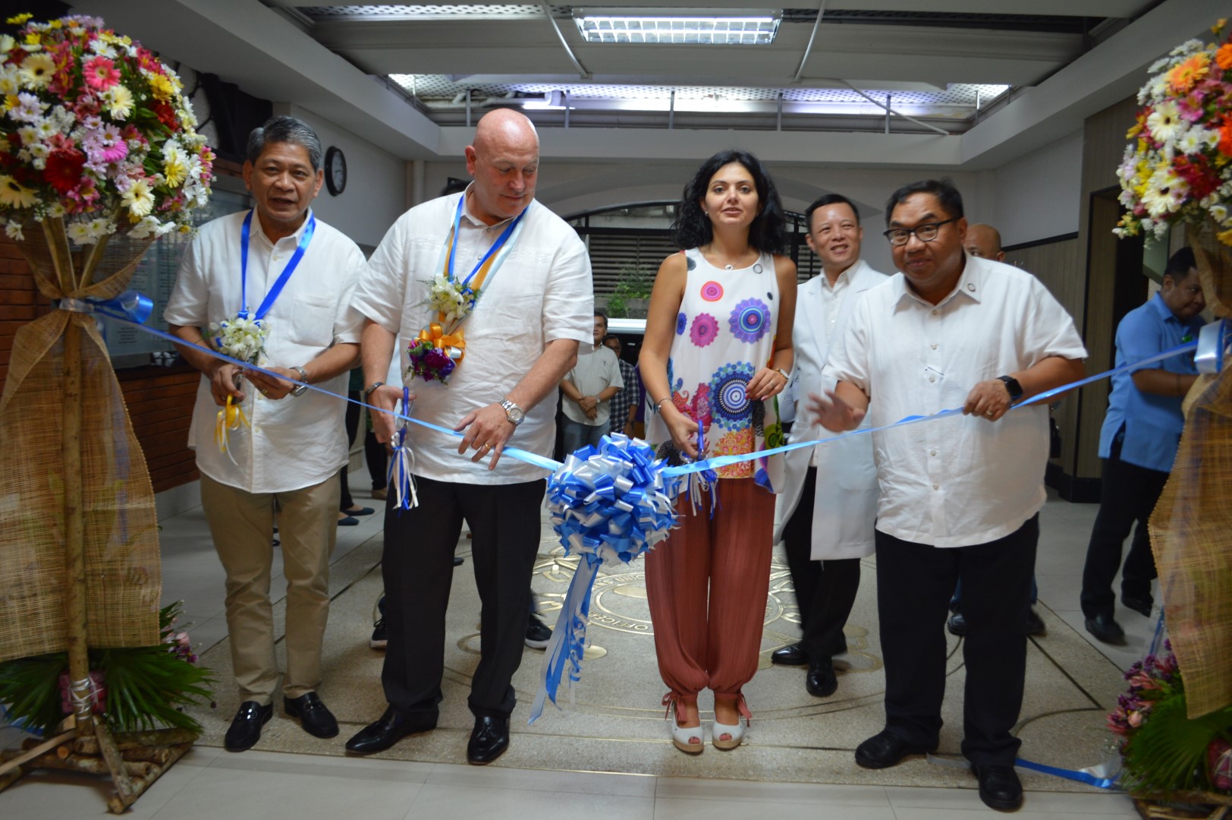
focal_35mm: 27
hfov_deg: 67.4
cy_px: 410
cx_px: 616
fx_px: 923
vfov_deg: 47.9
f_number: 3.5
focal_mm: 18
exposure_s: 1/30
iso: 400
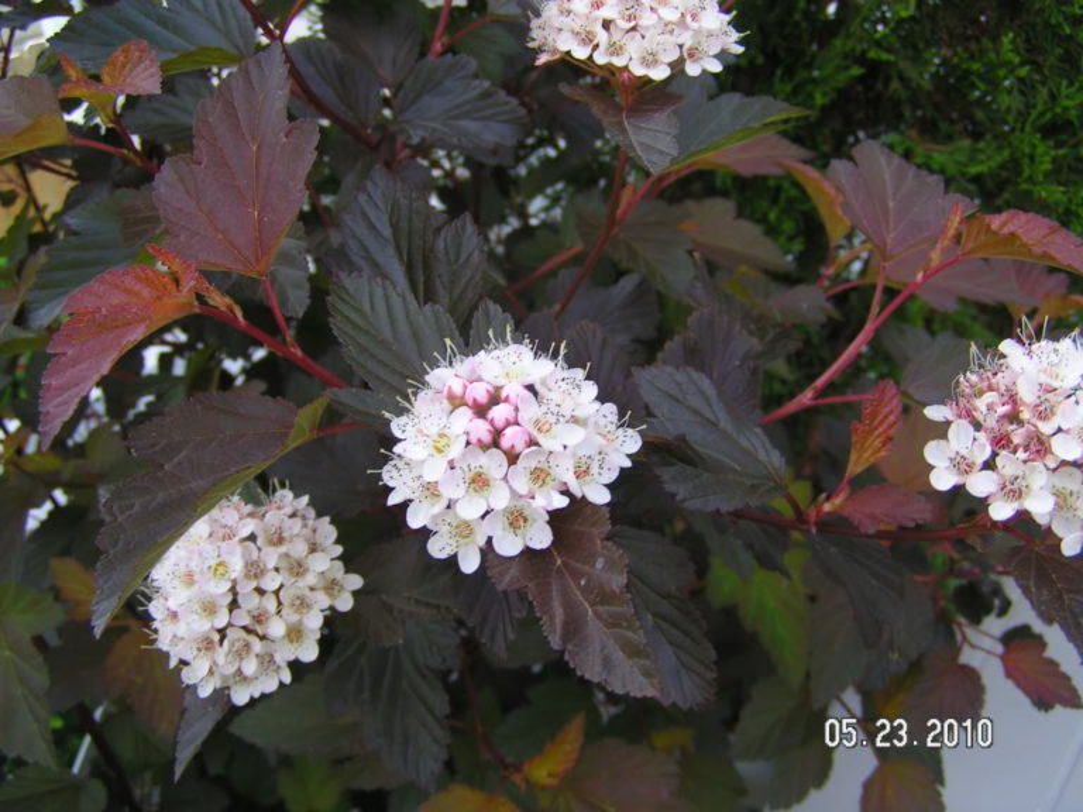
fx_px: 1189
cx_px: 542
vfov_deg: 37.7
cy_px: 406
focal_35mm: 38
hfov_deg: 49.0
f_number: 4
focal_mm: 5.8
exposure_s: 1/80
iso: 50
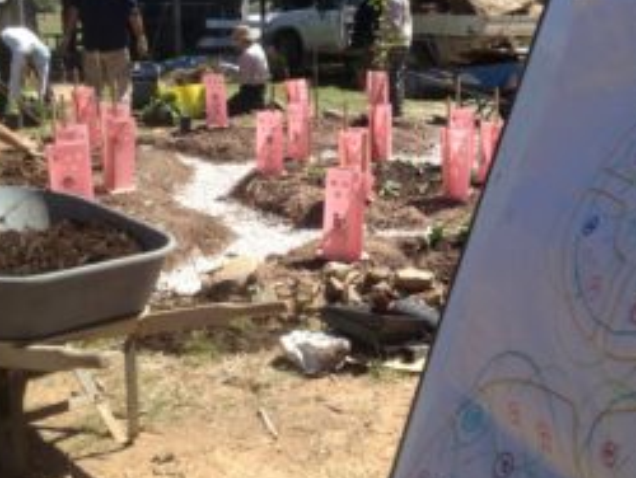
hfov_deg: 34.3
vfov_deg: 26.1
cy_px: 183
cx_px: 349
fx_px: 1030
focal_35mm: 56
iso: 50
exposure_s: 1/1126
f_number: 2.4
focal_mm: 4.28
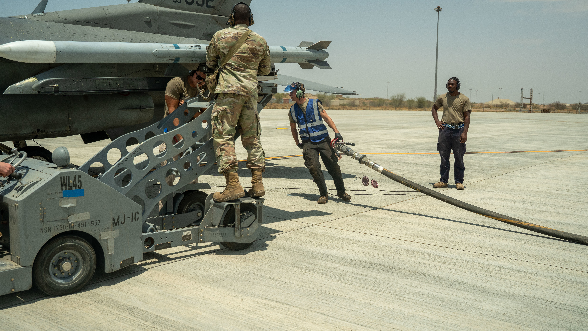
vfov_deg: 30.9
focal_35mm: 38
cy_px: 156
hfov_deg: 52.4
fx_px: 597
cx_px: 295
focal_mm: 36.3
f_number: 5
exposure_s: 1/1000
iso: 640
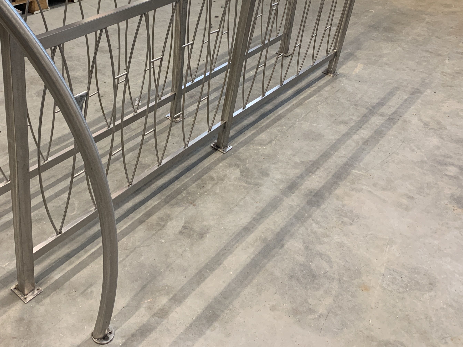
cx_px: 168
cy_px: 88
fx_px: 522
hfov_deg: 47.3
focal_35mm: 39
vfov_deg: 36.0
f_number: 1.8
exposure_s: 1/60
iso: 100
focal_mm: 4.25
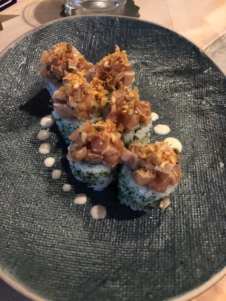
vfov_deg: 63.4
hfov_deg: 49.7
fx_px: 244
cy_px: 150
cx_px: 113
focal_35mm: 28
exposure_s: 1/4
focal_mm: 3.99
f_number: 1.8
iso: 125
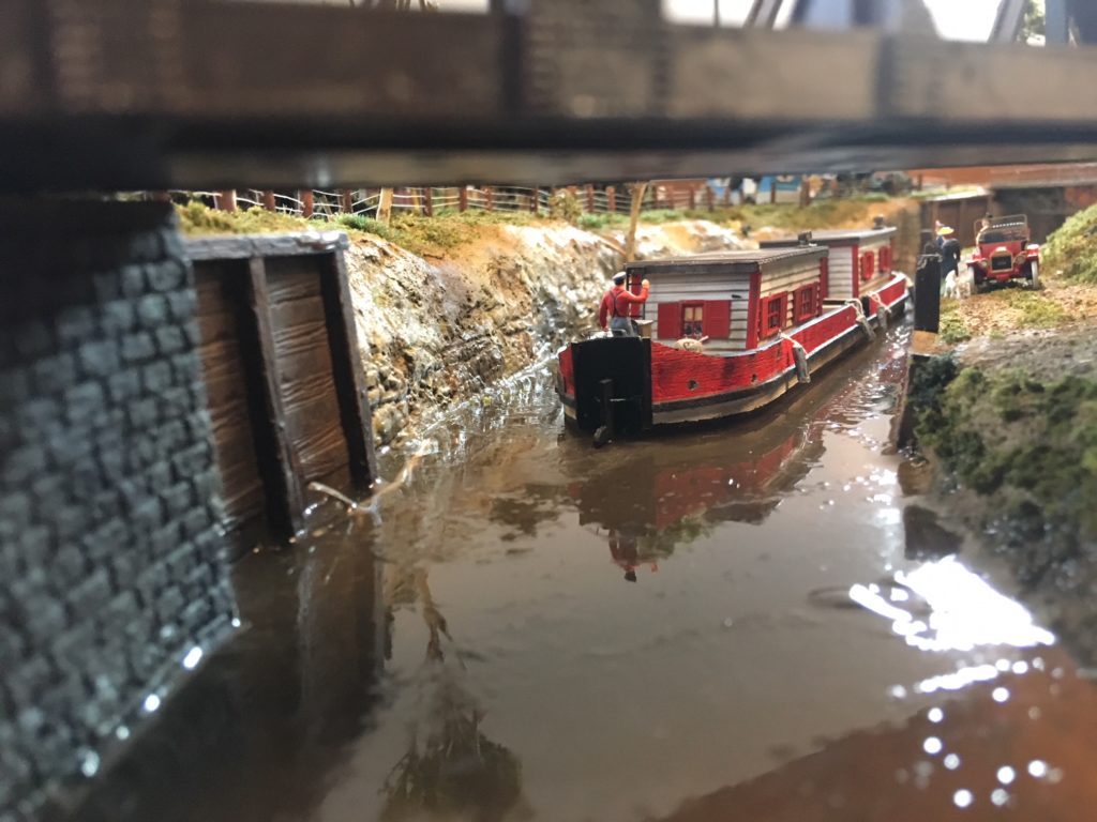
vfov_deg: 48.2
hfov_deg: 61.7
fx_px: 919
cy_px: 411
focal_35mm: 29
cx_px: 548
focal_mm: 4.15
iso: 250
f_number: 2.2
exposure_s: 1/15
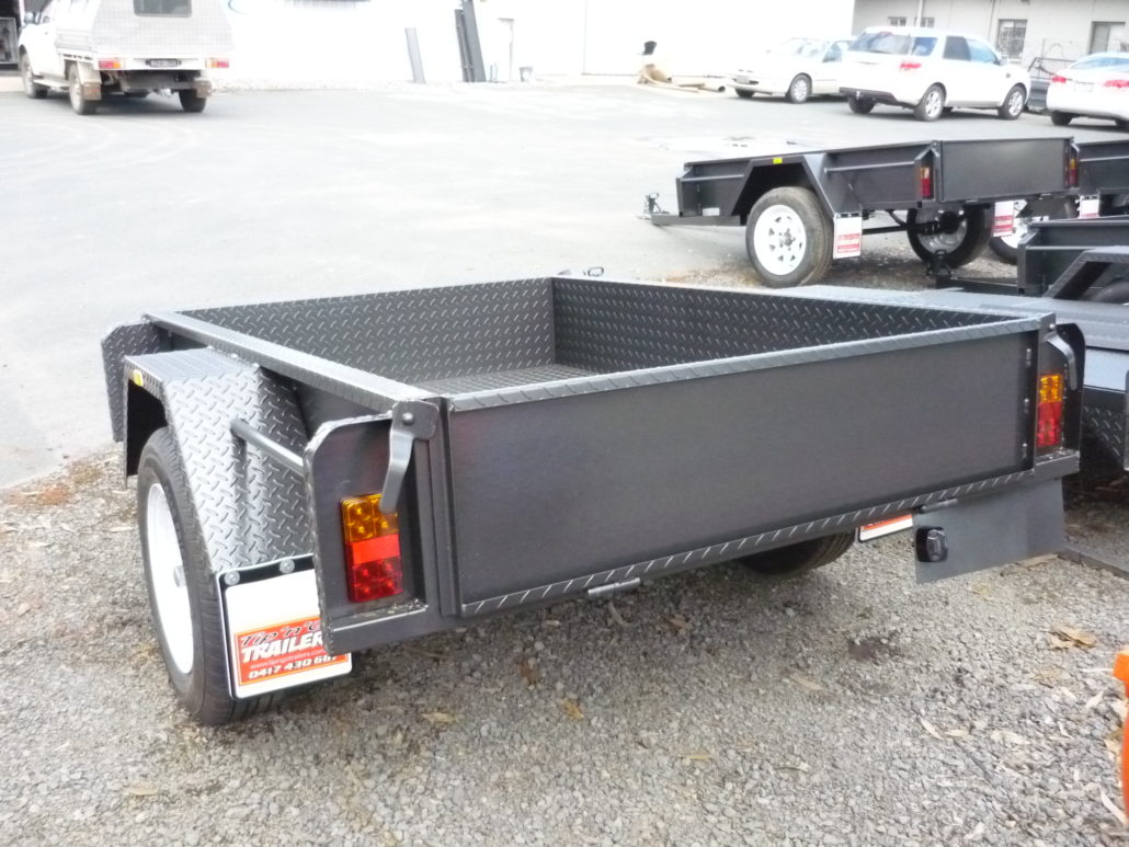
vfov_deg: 43.0
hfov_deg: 55.3
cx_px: 564
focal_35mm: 33
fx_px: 1077
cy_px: 424
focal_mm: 5.5
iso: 800
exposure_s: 1/800
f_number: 2.8
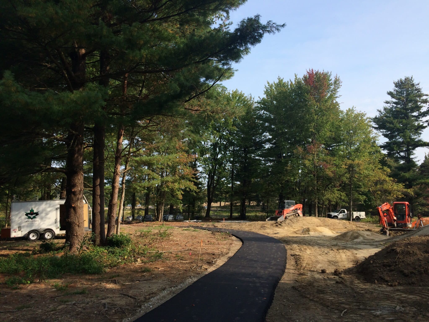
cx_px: 214
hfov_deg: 61.7
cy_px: 161
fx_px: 359
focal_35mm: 29
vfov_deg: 48.2
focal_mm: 4.15
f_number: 2.2
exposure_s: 1/1080
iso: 32
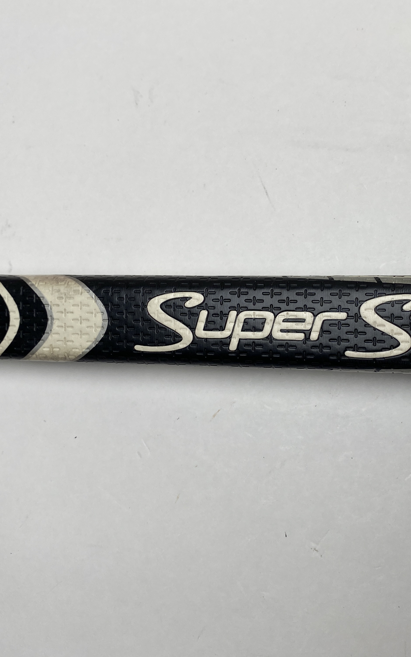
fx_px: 663
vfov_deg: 52.7
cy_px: 329
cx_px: 294
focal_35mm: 37
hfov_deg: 33.9
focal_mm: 4.25
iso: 32
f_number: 1.8
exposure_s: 1/452
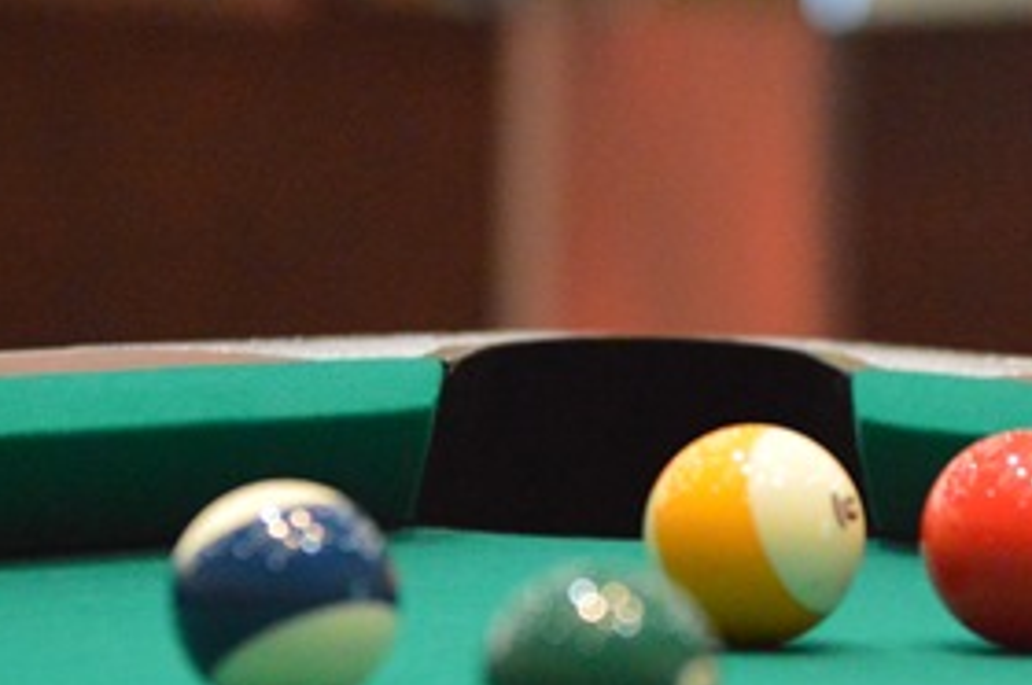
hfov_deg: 3.8
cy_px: 516
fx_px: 15719
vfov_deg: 2.5
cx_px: 984
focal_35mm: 549
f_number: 2.8
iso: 6400
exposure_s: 1/500
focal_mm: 160
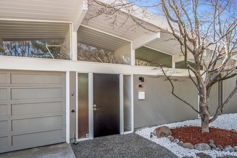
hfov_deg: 81.2
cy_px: 79
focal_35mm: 21
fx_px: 138
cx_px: 118
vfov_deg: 59.5
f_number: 9
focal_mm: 21
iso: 200
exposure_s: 1/80
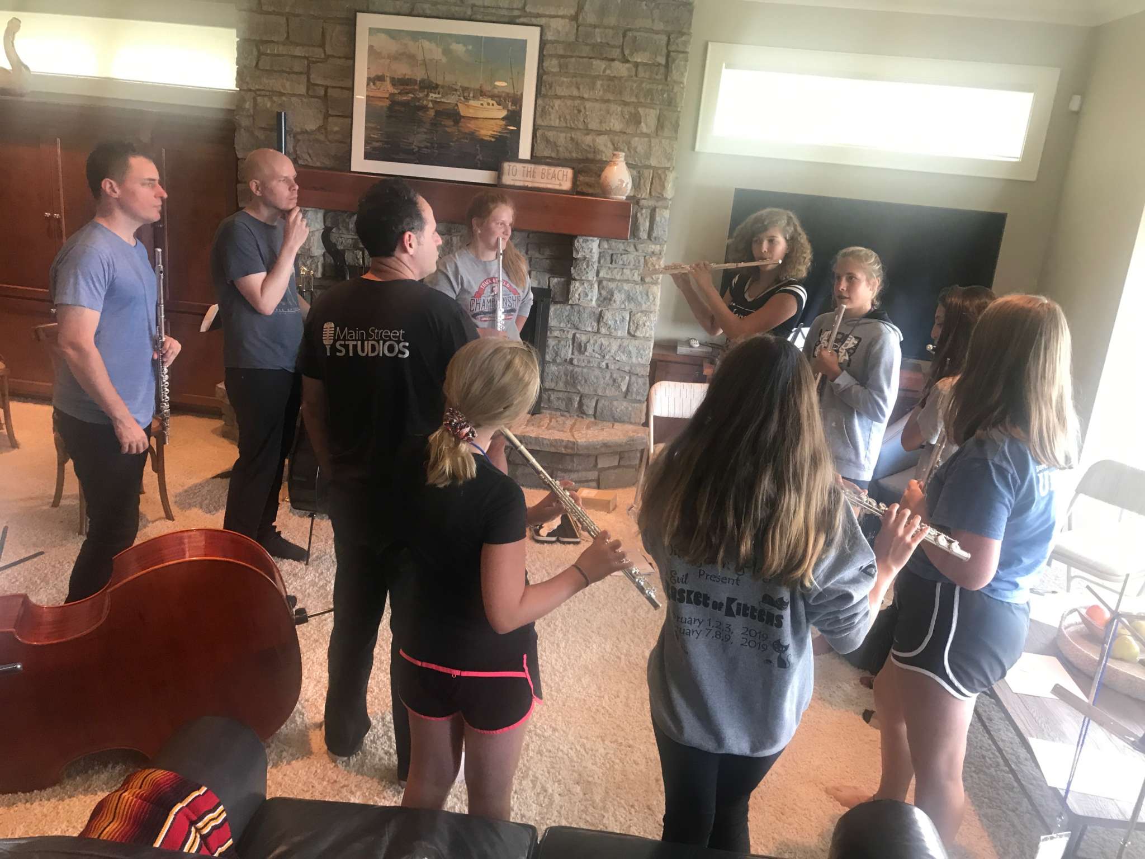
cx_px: 572
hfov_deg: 63.4
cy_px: 430
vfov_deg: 49.7
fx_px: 926
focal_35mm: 28
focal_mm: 3.99
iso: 40
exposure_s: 1/17
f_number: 1.8
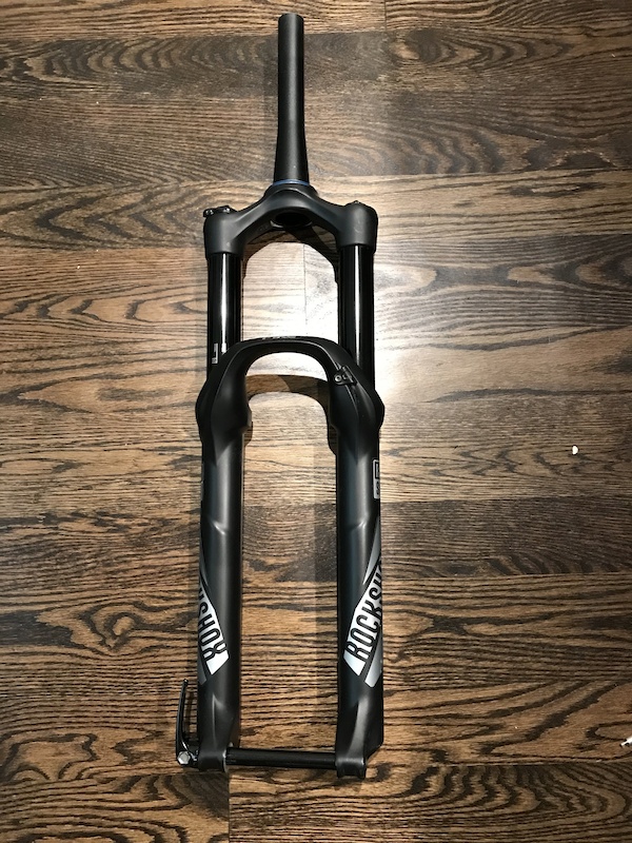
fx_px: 682
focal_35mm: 28
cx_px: 316
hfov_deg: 49.7
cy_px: 422
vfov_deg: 63.4
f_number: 1.8
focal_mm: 3.99
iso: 100
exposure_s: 1/9
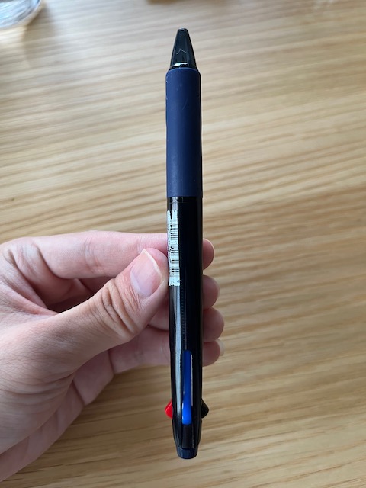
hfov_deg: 53.1
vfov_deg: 67.3
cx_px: 183
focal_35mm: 26
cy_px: 244
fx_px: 367
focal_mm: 5.1
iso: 125
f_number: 1.6
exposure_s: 1/67
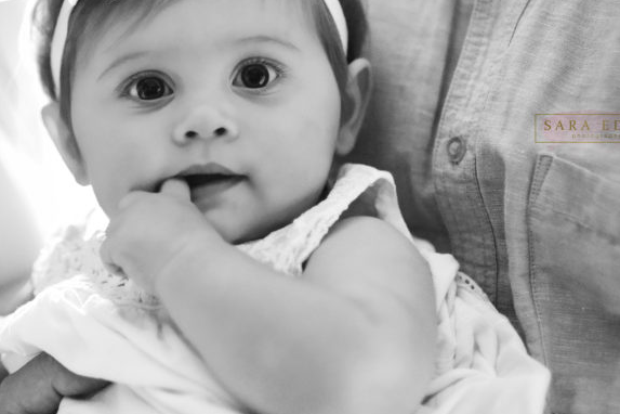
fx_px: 2618
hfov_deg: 13.5
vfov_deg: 9.0
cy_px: 115
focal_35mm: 152
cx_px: 155
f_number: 1.8
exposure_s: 1/160
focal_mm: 85
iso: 4000
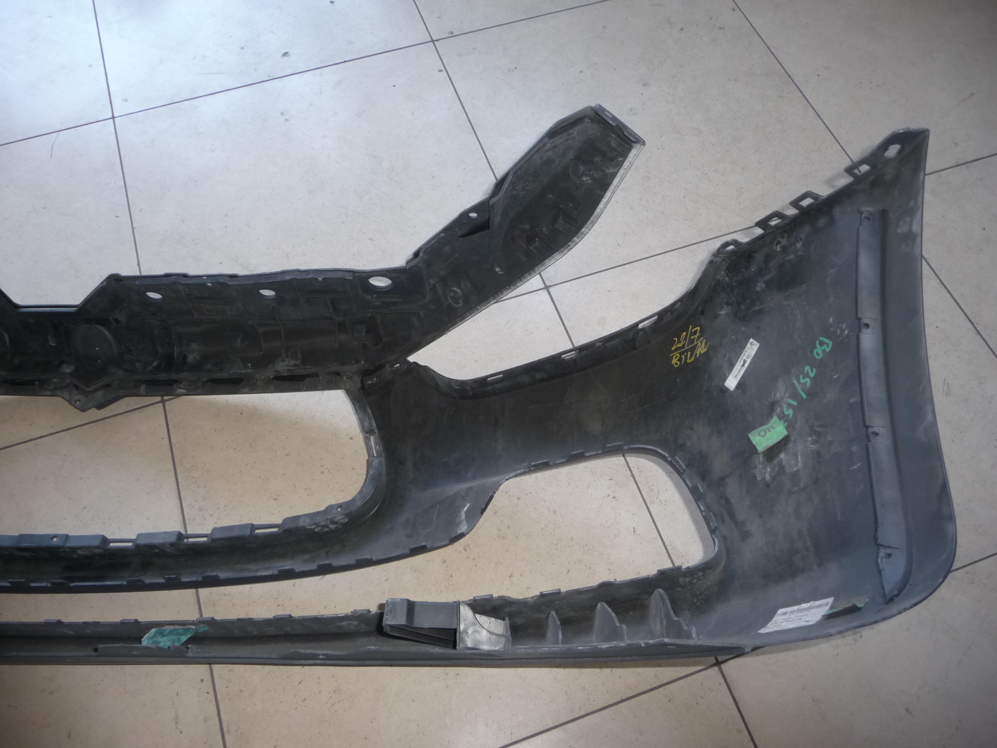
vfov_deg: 49.7
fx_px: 806
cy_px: 374
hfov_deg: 63.4
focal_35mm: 28
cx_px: 498
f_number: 3.3
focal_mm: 4.7
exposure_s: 1/30
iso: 160
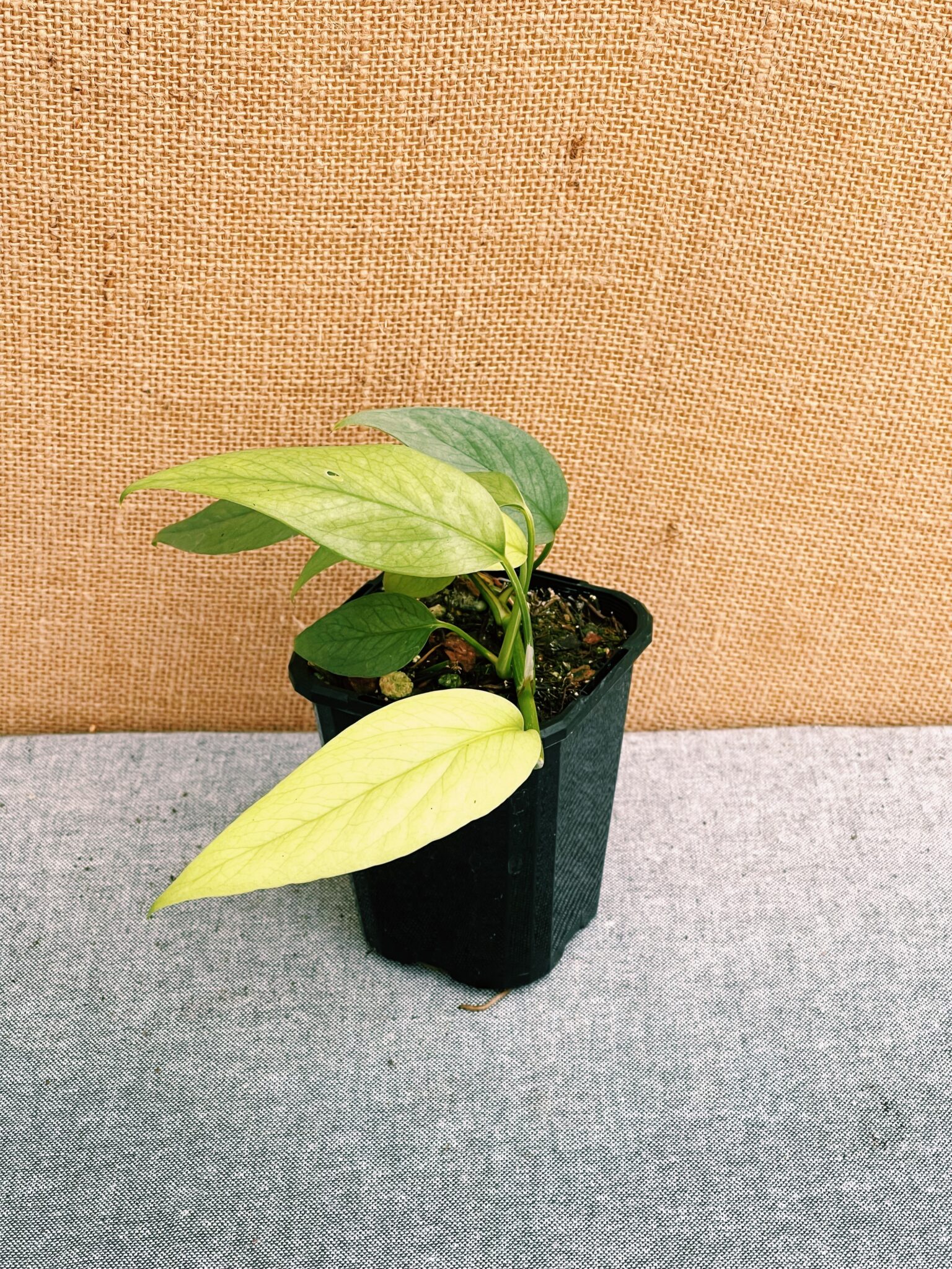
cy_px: 634
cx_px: 476
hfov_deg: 22.9
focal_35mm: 64
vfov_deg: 30.3
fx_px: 2347
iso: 20
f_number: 2.2
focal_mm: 7.5
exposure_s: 1/122
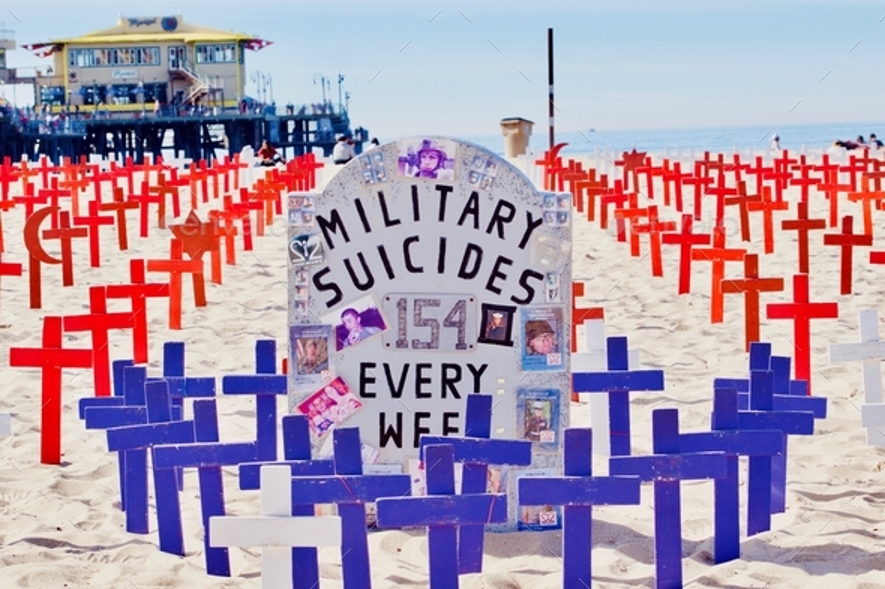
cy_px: 294
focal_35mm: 90
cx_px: 442
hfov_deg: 22.6
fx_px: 2212
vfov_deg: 15.2
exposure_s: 1/200
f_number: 9
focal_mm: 60
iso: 100
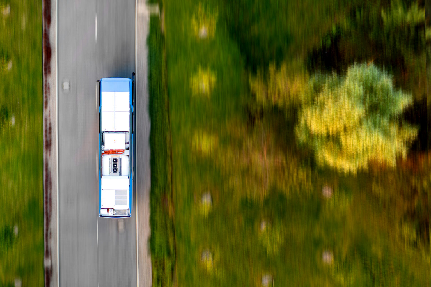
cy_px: 144
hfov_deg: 65.5
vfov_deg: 46.4
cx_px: 216
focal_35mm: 28
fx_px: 335
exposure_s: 1/13
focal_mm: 10.26
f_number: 2.8
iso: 100
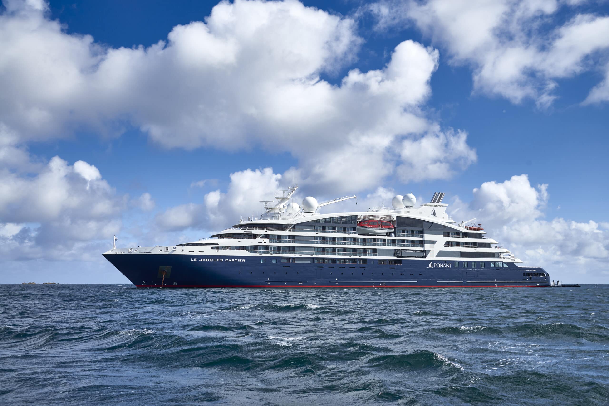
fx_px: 575
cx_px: 304
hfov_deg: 55.8
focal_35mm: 34
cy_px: 203
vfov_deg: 38.9
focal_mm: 34
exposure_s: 1/1000
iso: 200
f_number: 6.3
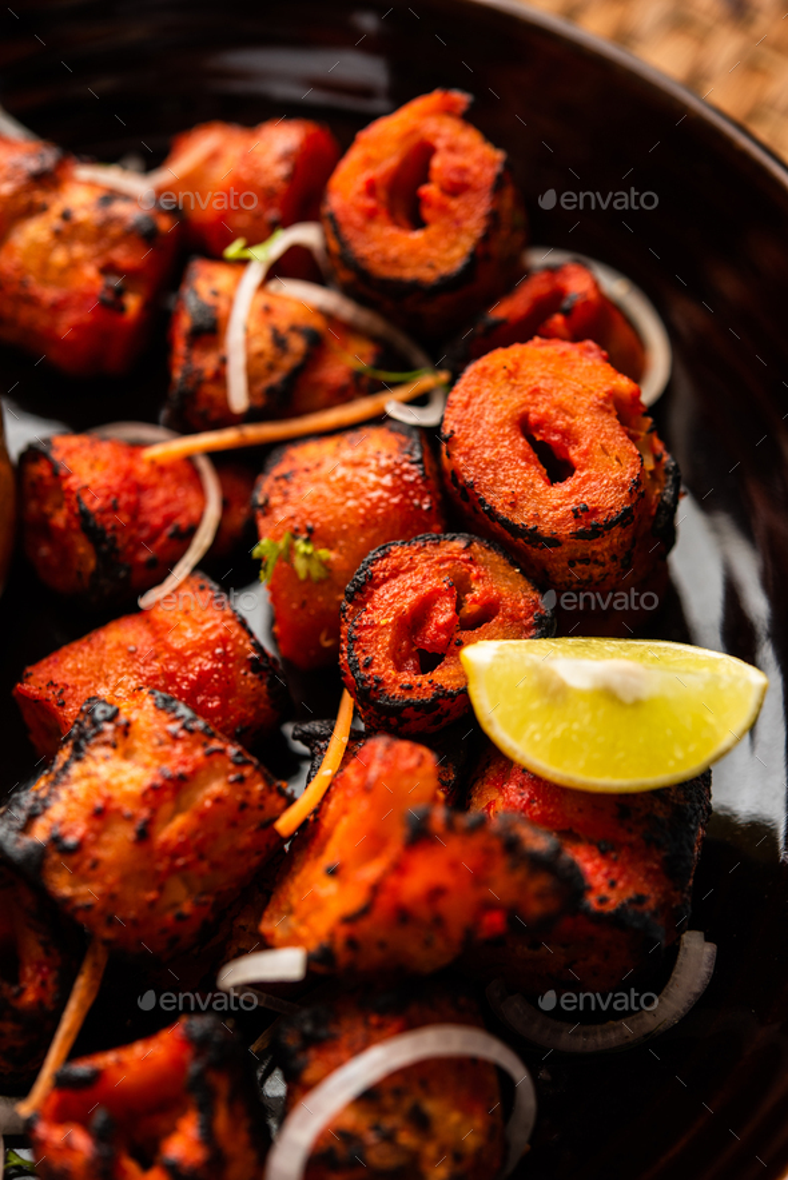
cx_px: 394
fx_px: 1968
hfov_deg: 22.6
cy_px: 590
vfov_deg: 33.4
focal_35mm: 60
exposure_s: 1/125
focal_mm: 60
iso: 125
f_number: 4.5
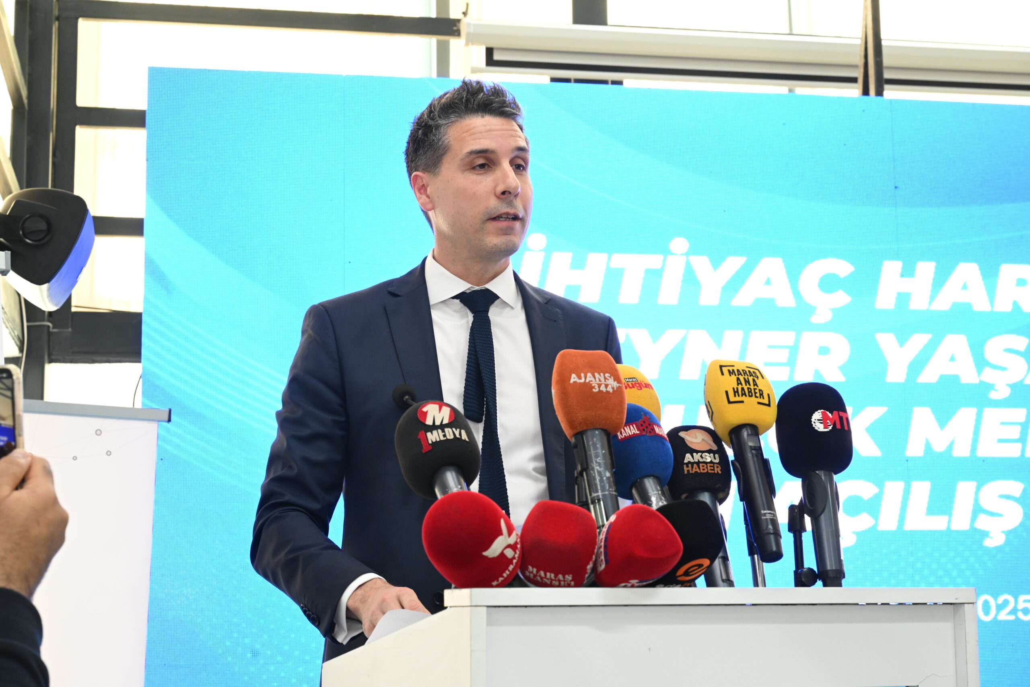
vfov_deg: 21.9
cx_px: 515
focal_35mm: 62
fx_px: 1774
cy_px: 344
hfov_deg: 32.4
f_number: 9
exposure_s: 1/60
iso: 2000
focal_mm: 62
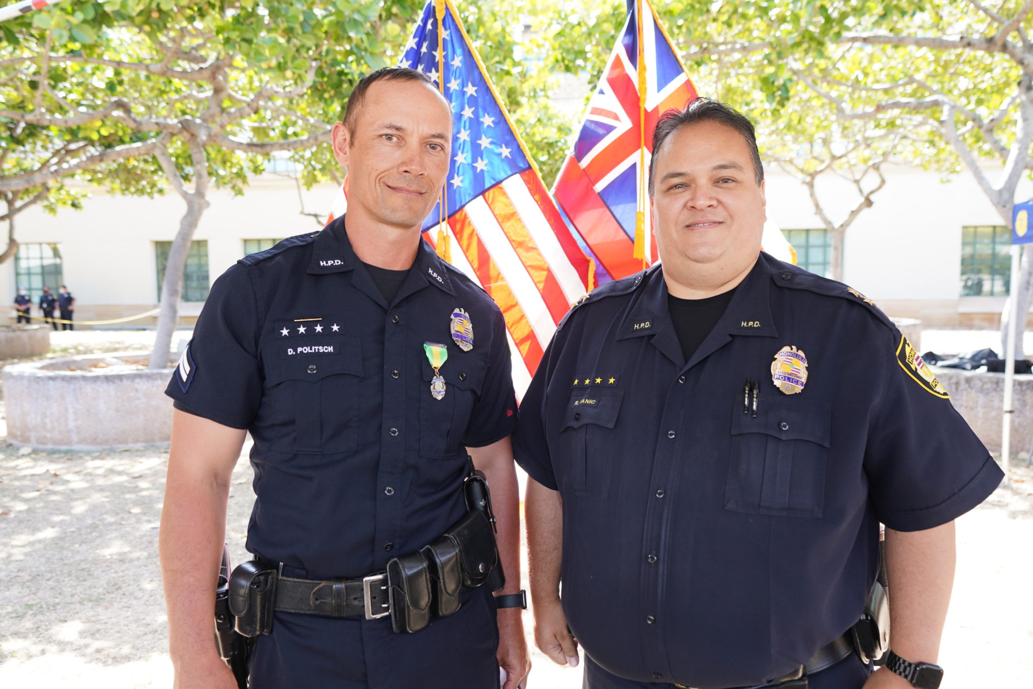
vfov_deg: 46.4
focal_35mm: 28
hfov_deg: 65.5
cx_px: 516
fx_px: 804
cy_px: 344
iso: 160
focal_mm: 19
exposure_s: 1/200
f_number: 2.8
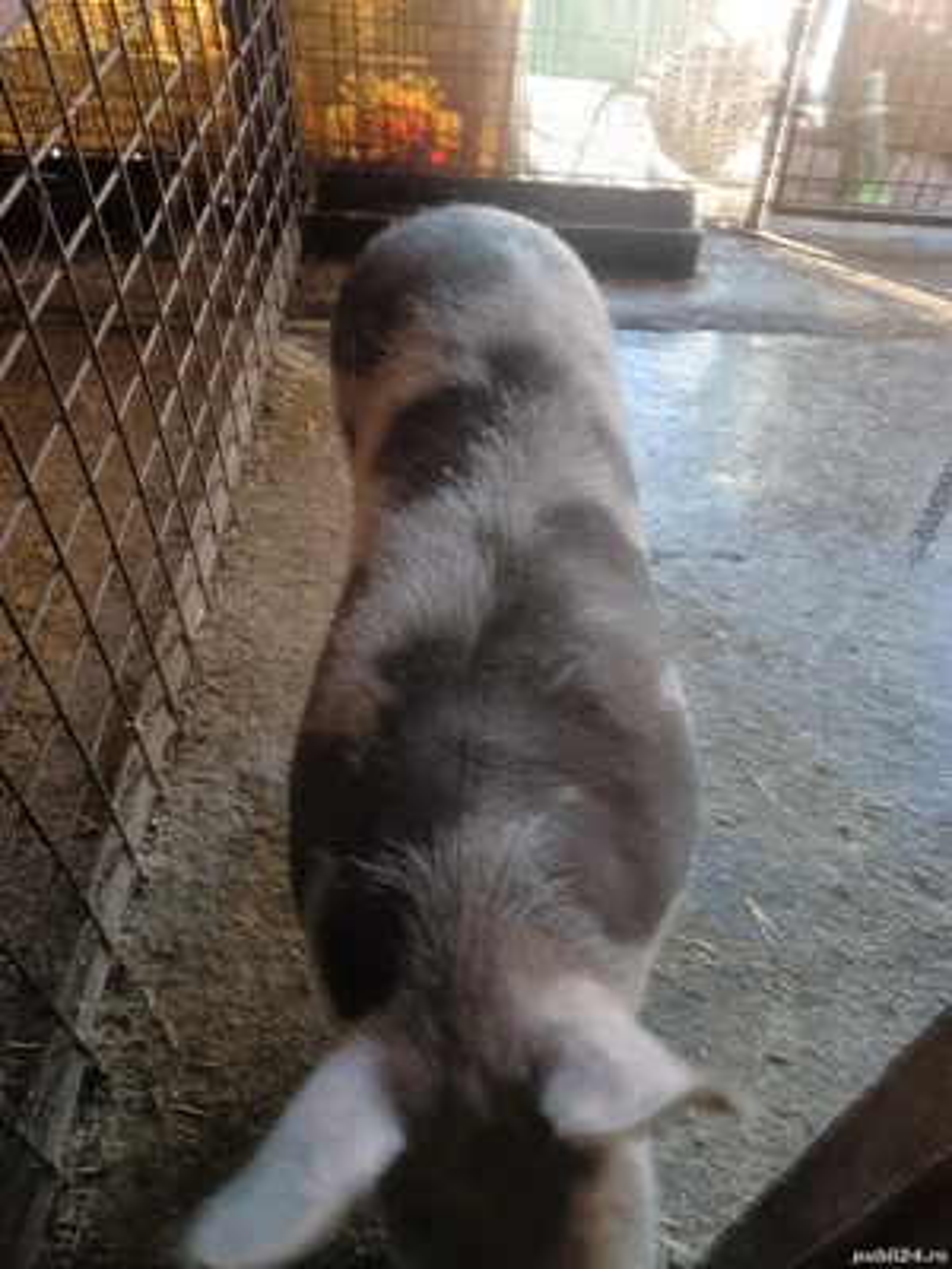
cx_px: 476
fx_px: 990
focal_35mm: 27
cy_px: 634
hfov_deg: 51.4
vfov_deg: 65.3
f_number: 1.9
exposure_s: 1/25
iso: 993
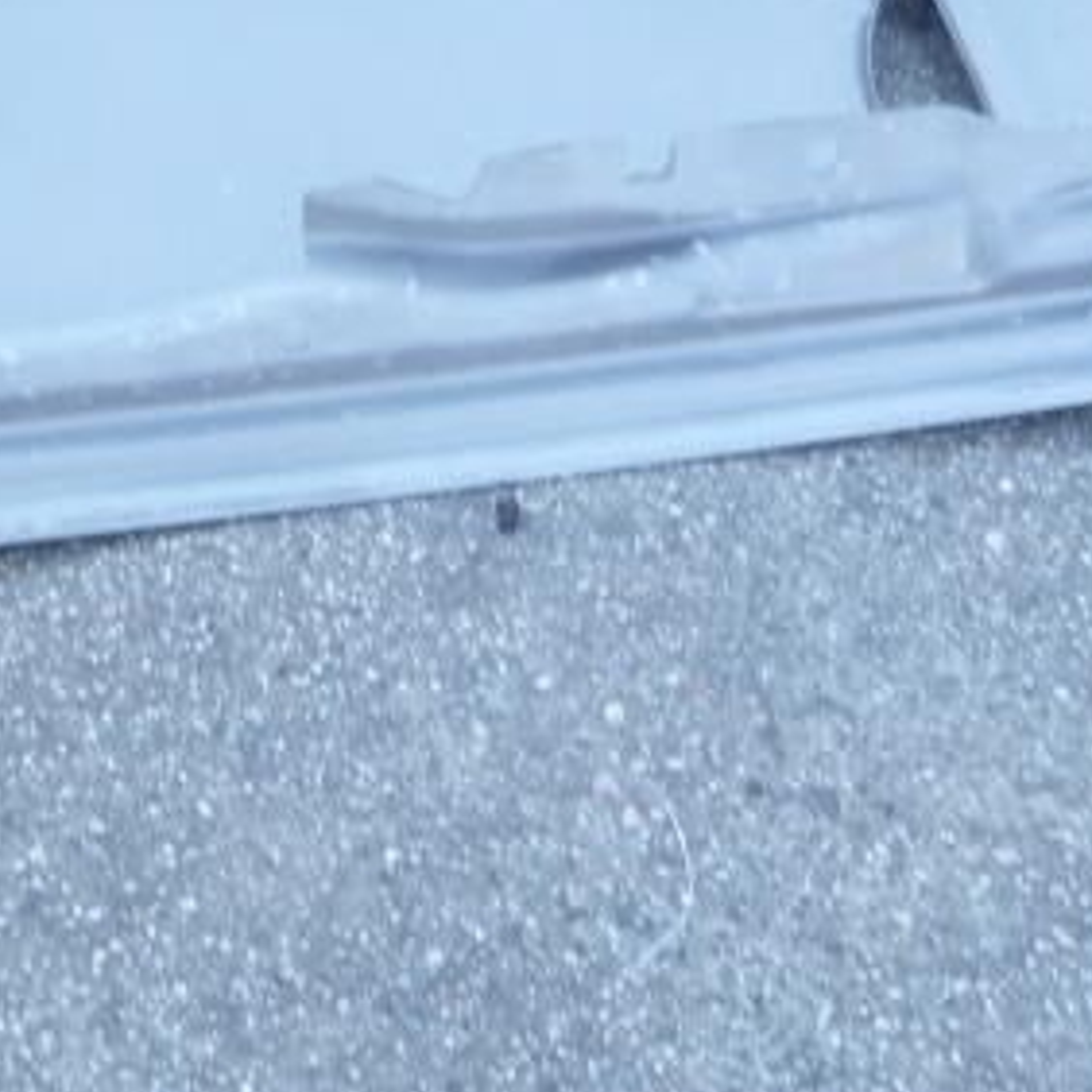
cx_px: 341
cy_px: 287
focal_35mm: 90
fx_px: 3212
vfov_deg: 19.2
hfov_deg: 19.2
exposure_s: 1/60
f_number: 3.3
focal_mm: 4.7
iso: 100
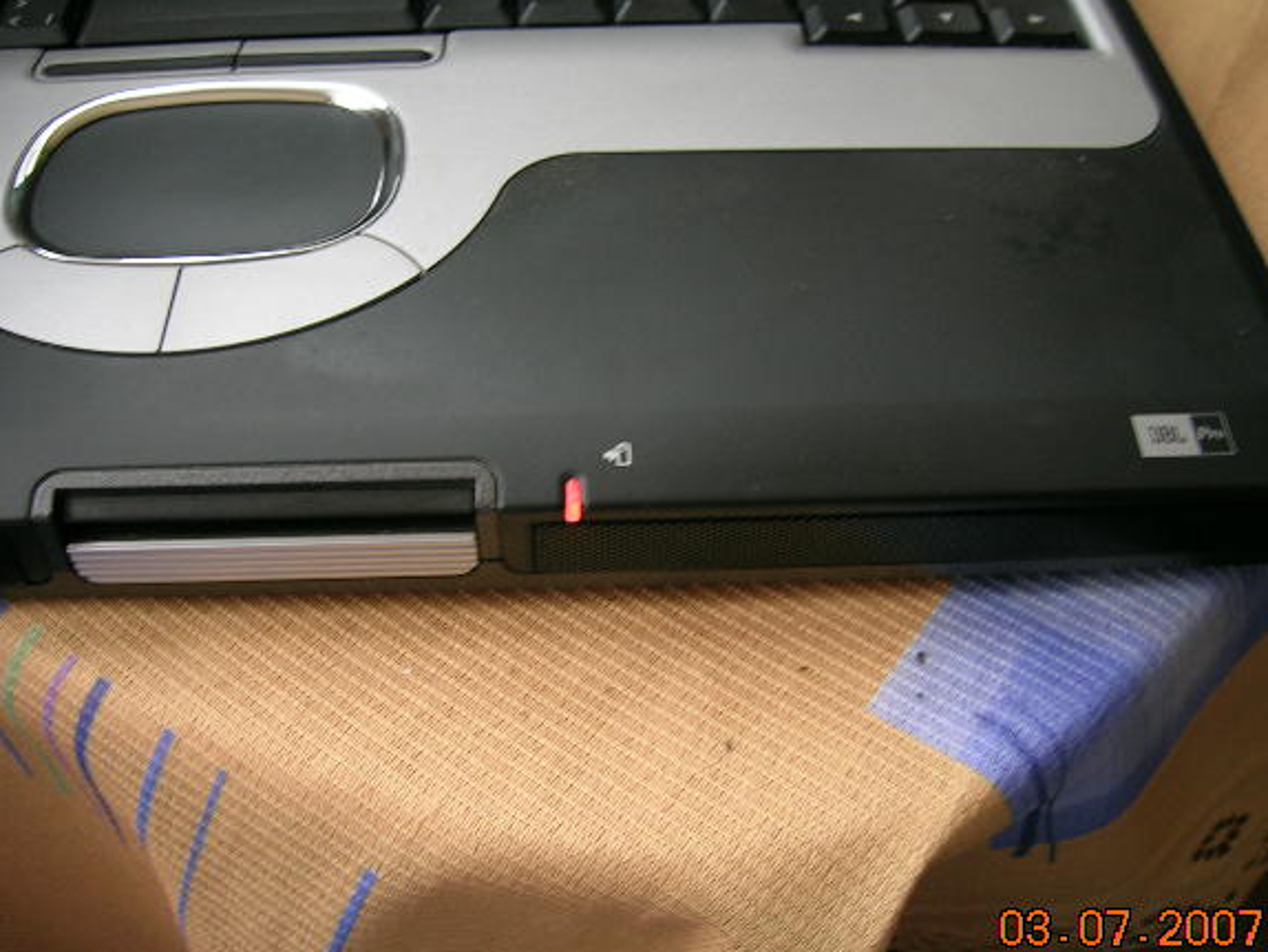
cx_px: 649
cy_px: 508
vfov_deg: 36.8
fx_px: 1429
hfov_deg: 47.8
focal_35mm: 39
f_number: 2.8
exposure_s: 1/4.4
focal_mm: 5.4
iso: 52
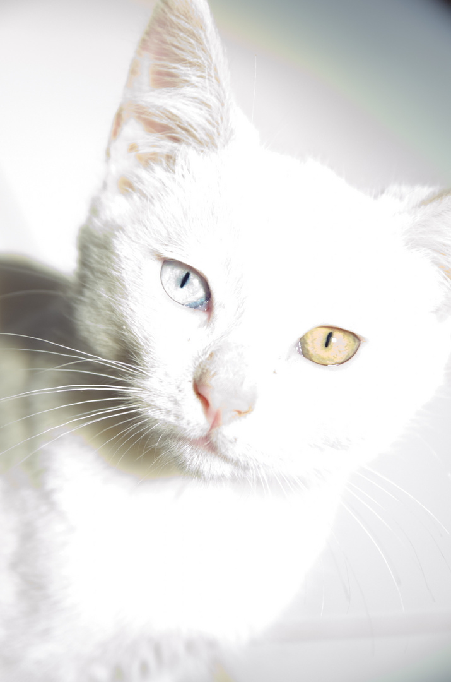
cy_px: 341
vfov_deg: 19.5
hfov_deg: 13.0
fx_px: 1983
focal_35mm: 105
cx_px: 226
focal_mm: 70
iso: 800
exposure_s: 1/100
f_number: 4.5
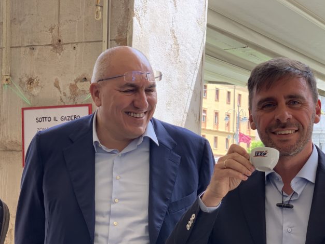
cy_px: 197
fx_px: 798
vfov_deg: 17.2
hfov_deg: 23.0
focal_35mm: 85
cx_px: 124
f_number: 2.4
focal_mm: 6
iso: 20
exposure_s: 1/122
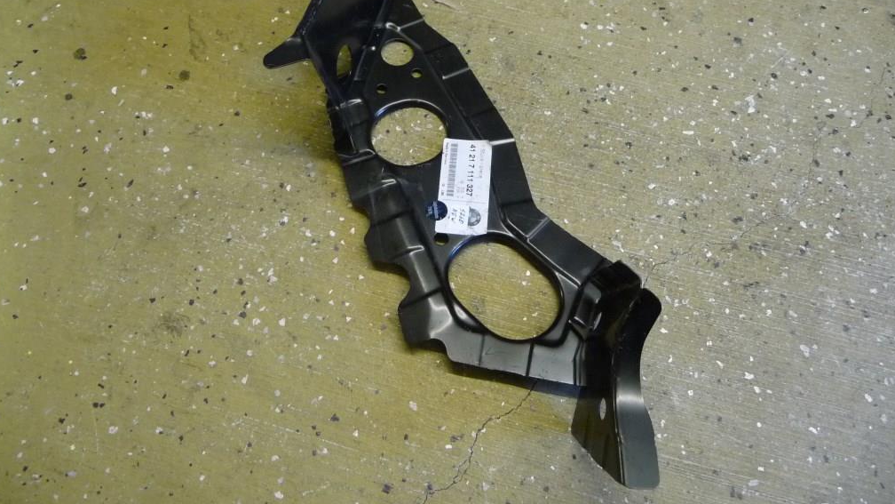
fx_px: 736
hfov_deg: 62.6
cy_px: 205
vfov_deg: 37.7
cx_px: 445
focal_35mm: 31
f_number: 3.3
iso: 400
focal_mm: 4.7
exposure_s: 1/15
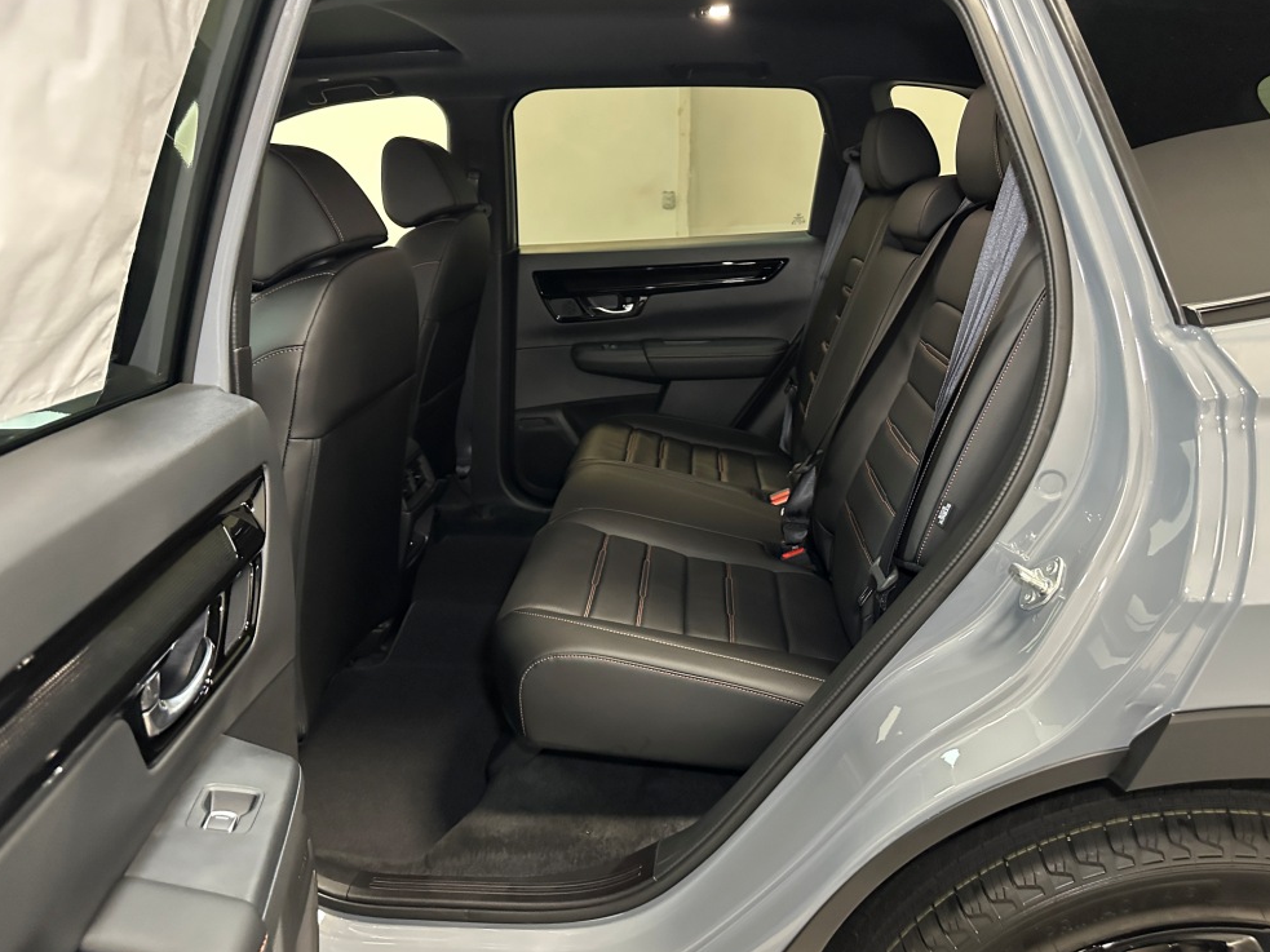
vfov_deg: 54.9
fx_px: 917
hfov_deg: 69.4
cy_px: 469
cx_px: 628
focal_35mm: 25
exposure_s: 1/40
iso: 1000
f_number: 1.78
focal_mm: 6.86
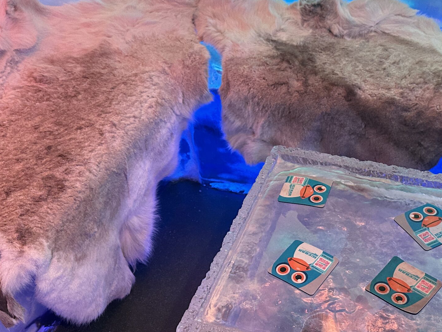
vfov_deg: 33.4
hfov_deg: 43.7
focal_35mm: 43
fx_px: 549
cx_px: 255
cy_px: 212
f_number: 1.78
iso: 400
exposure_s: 1/60
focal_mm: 6.86
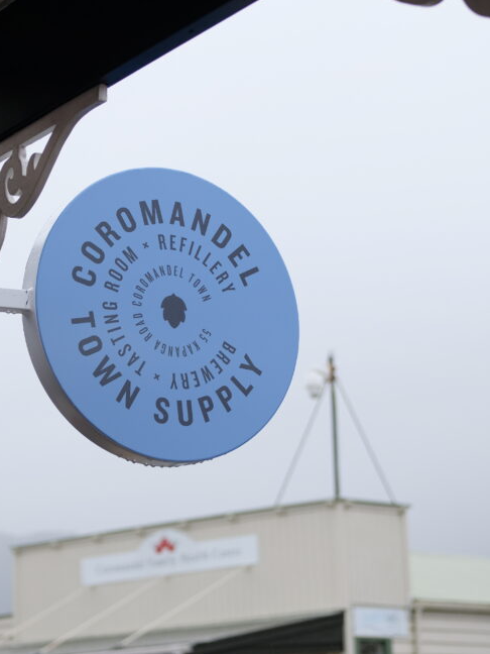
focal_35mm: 114
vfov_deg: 17.3
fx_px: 2152
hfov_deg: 13.0
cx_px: 161
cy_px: 264
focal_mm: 50
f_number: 2.8
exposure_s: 1/170
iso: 400
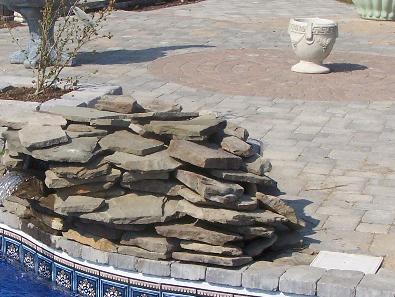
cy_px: 185
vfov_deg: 14.7
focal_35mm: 101
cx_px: 127
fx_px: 1153
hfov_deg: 19.4
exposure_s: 1/1000
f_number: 4
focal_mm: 6.3
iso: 80
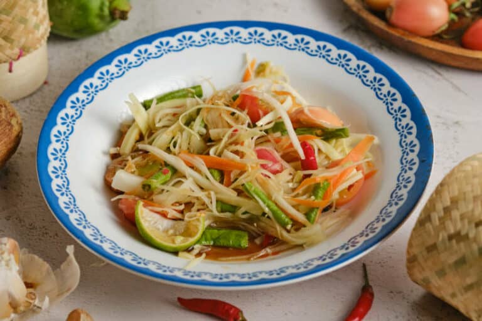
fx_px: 1205
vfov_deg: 15.2
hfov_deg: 22.6
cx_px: 241
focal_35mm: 90
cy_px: 160
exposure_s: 1/60
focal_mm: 60
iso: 3200
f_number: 5.6
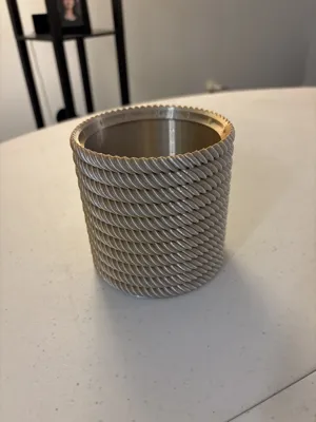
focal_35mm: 26
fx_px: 316
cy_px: 211
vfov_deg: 67.3
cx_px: 158
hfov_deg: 53.1
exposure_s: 1/60
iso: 500
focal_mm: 5.96
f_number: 1.6
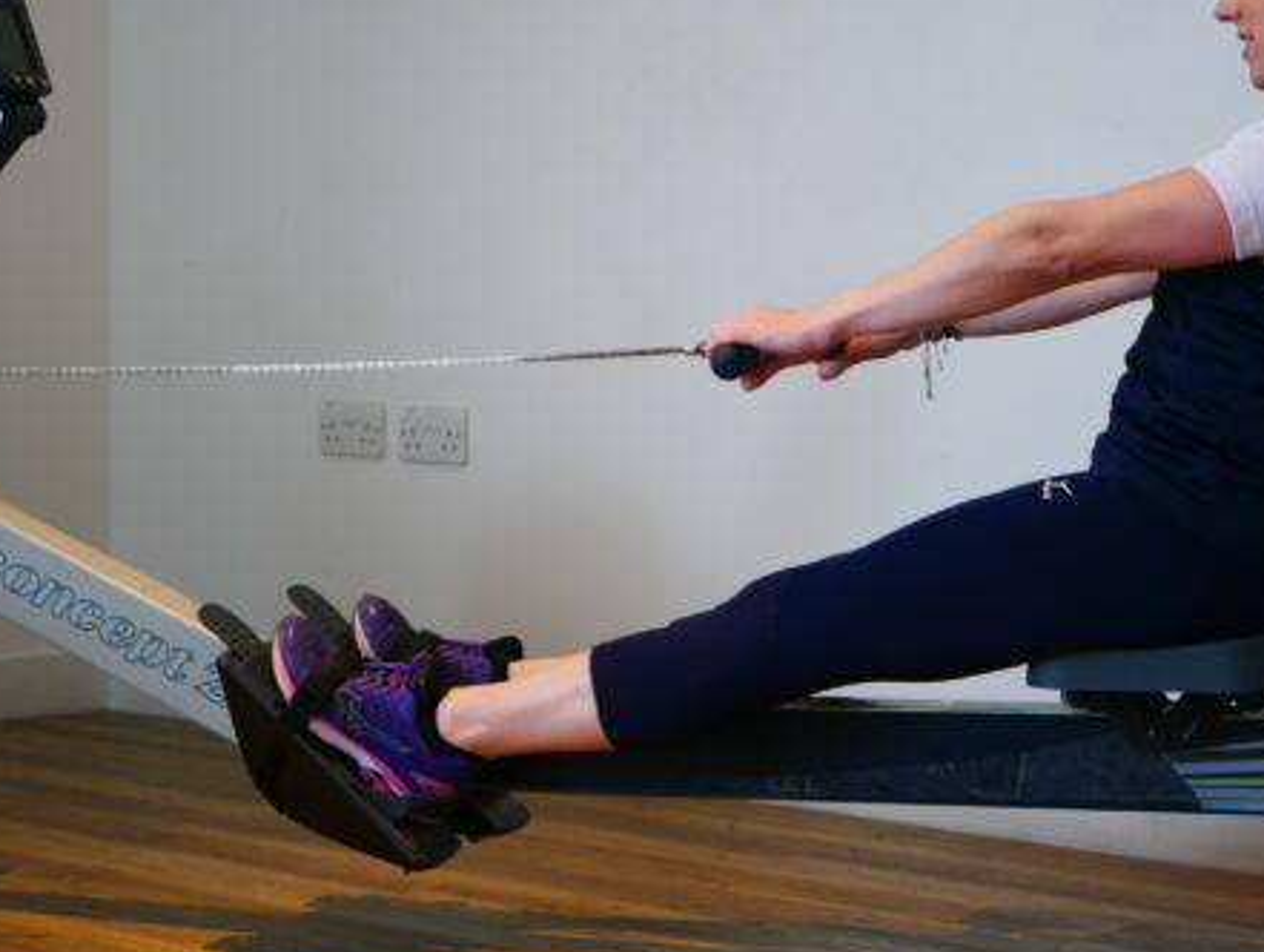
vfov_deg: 17.0
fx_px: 3181
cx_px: 596
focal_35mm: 87
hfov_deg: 22.5
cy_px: 300
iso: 200
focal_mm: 25
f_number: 1.7
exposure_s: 1/60
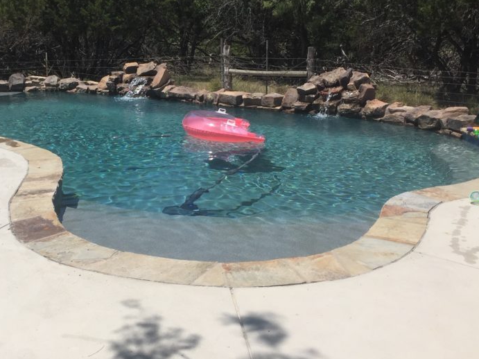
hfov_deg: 43.3
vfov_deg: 33.5
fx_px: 595
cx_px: 162
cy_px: 152
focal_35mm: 43
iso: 32
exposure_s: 1/3049
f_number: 2.2
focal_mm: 4.15
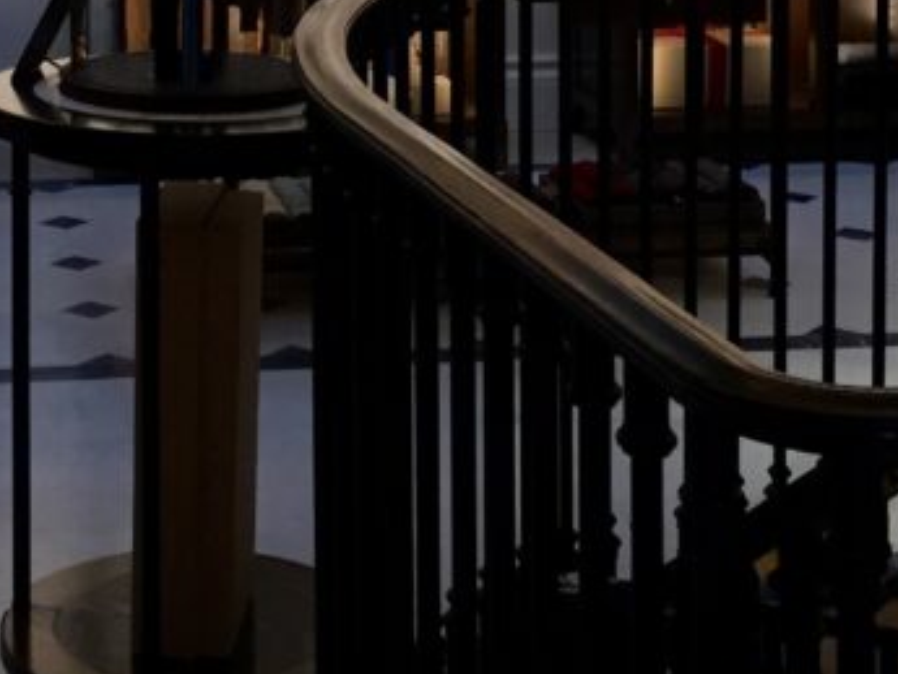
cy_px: -221
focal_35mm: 86
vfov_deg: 16.2
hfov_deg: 22.4
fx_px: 2232
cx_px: 177
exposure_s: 1/30
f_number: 2.2
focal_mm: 4.15
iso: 40
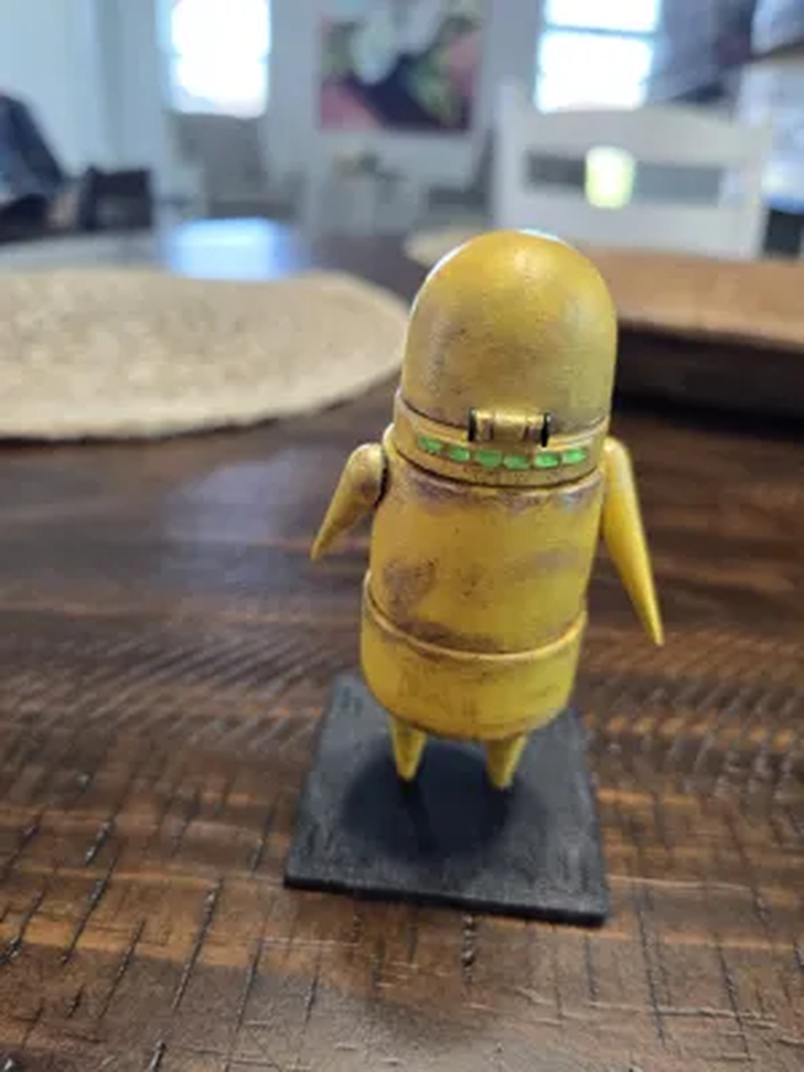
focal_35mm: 23
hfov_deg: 58.9
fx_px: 712
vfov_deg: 73.9
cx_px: 402
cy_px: 536
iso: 250
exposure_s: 1/120
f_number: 1.7
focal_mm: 6.3
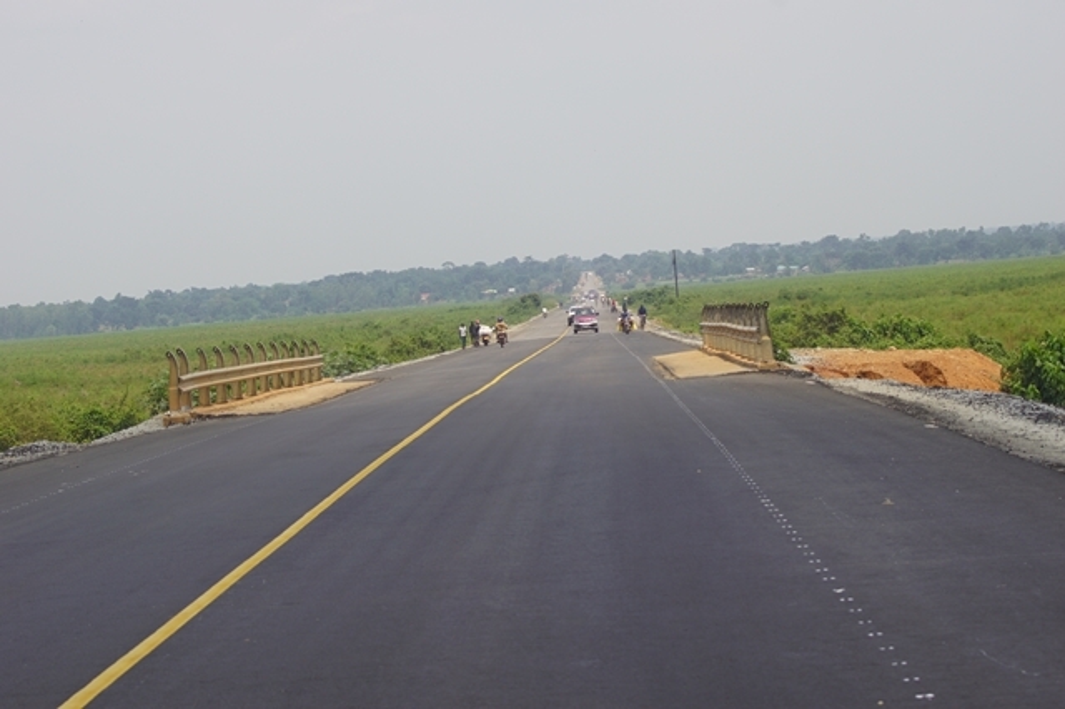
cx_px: 532
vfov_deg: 12.2
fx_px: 3326
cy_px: 354
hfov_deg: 18.2
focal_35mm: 112
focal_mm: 75
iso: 100
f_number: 8
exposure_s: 1/200
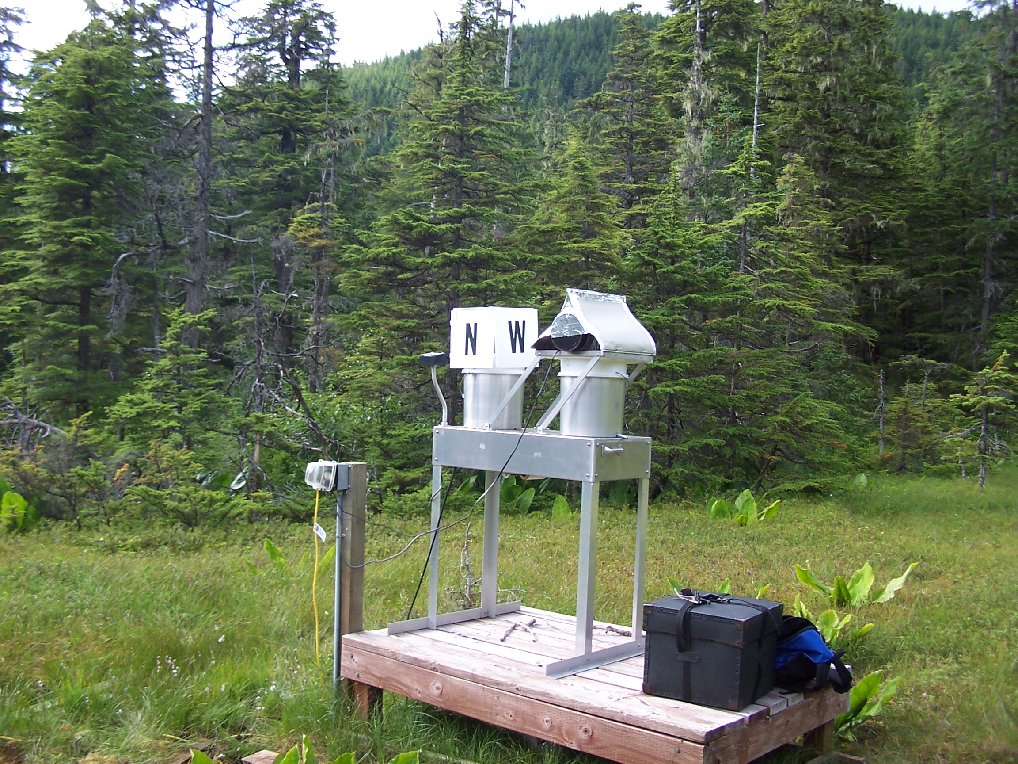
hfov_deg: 49.0
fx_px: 1118
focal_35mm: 38
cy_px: 382
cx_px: 509
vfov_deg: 37.7
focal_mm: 6.3
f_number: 2.8
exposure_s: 1/250
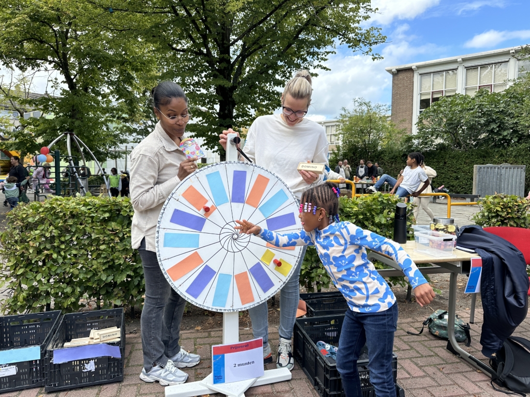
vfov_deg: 56.8
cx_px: 265
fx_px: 367
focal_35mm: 24
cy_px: 198
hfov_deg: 71.6
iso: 80
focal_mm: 6.86
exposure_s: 1/1119
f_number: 1.78
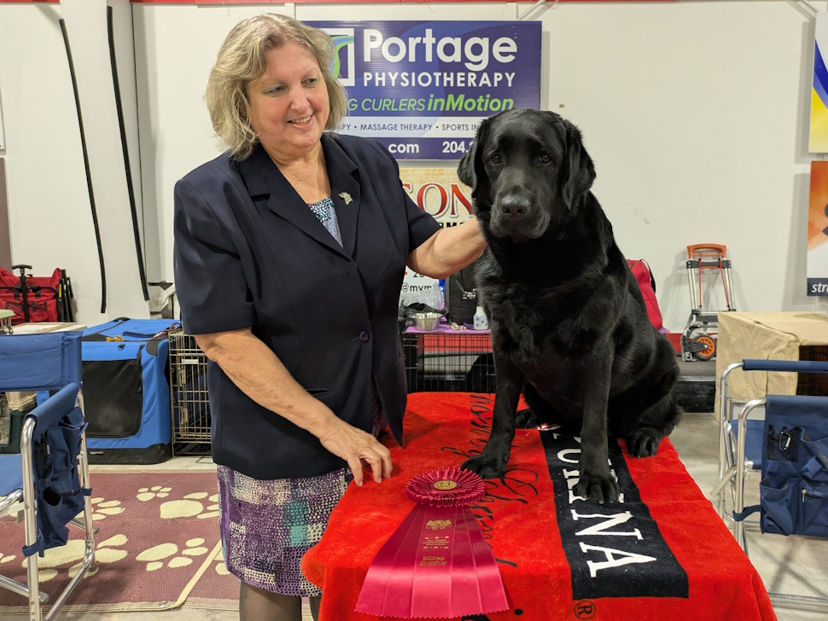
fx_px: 598
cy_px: 310
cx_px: 414
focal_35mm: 25
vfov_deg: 54.9
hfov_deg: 69.4
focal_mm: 5.43
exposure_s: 1/30
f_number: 1.89
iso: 305
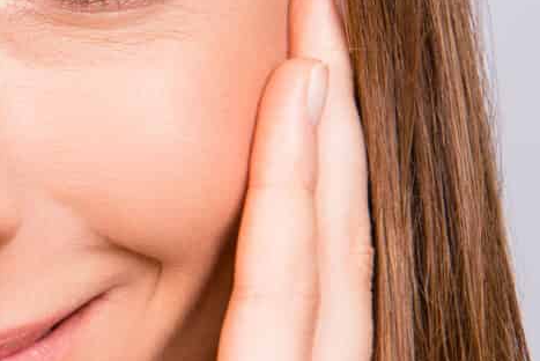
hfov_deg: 5.2
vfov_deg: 3.6
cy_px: 77
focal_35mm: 384
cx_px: -779
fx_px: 5763
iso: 100
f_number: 6.3
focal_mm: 70
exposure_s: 1/125
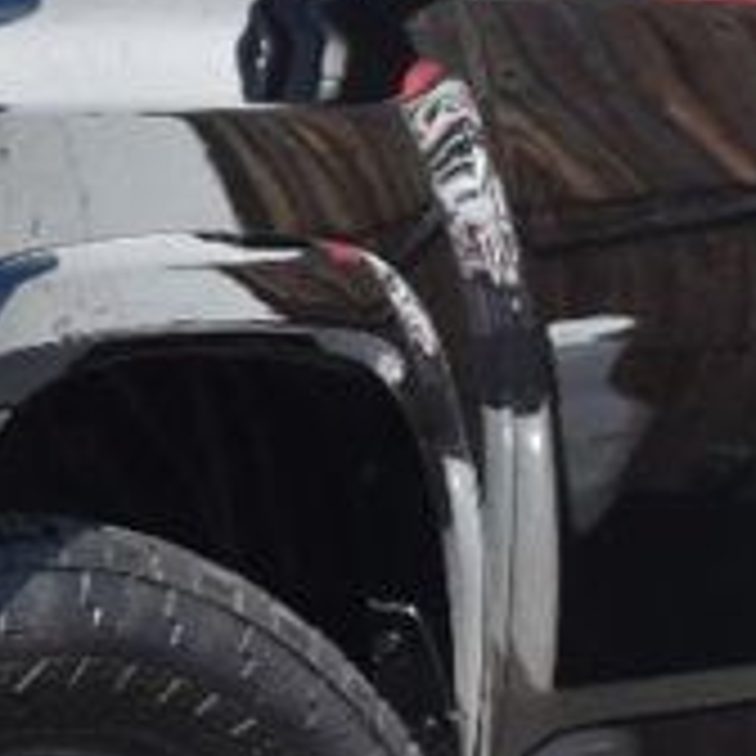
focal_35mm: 249
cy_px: 459
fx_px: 6152
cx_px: -446
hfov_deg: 6.9
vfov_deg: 7.0
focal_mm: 32
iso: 400
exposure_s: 1/400
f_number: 10
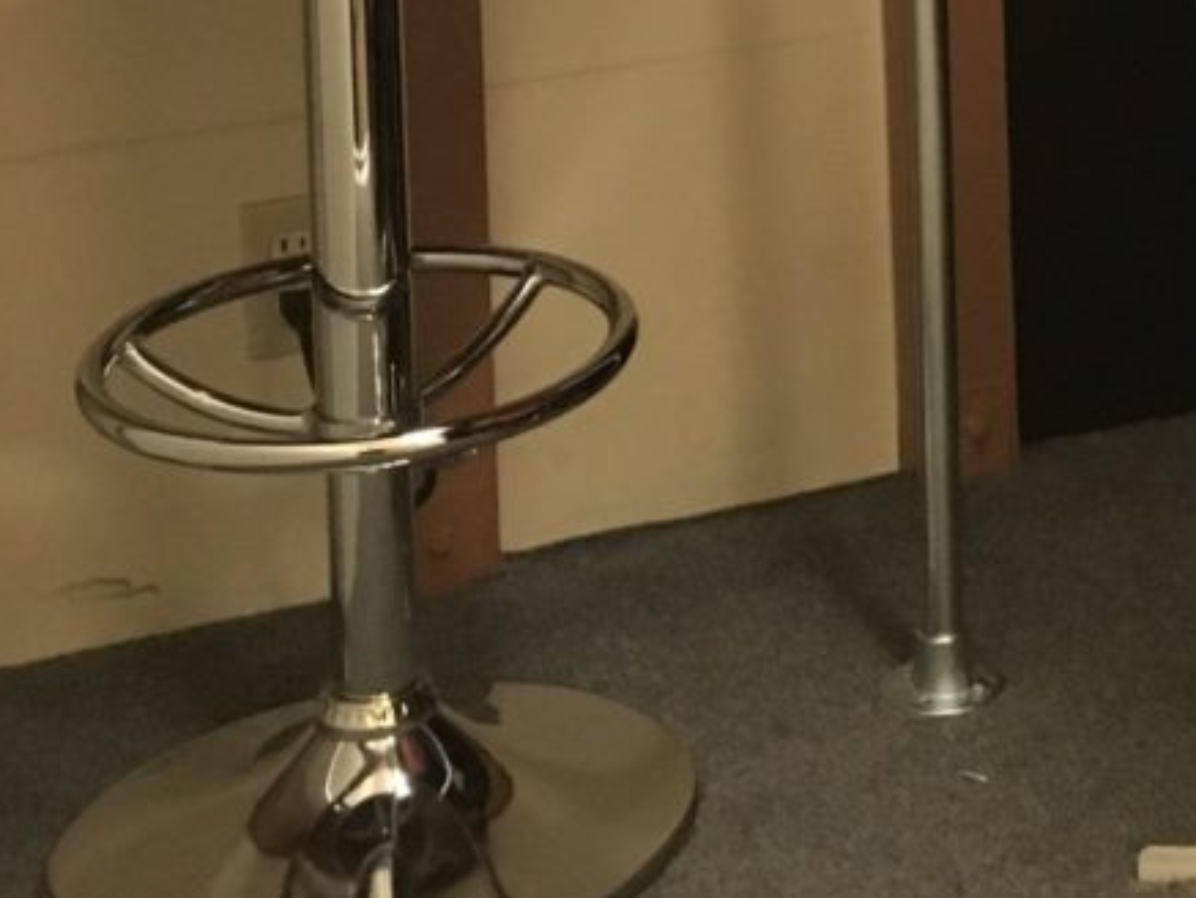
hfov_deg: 22.0
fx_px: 2938
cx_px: 1243
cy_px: -400
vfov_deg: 16.1
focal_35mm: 85
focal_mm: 4.15
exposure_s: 1/24
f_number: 2.2
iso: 200
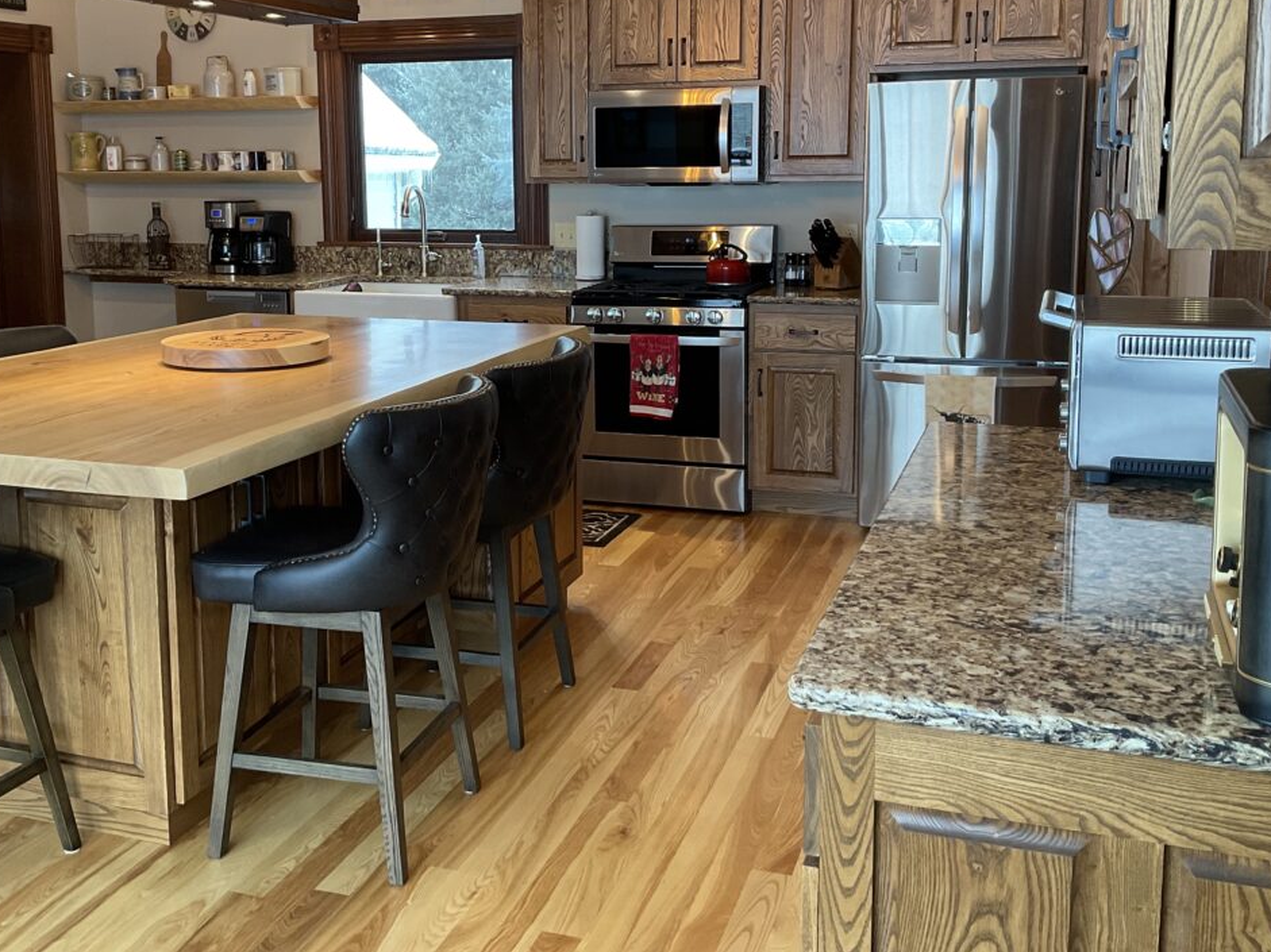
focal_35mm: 37
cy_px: 351
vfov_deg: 38.4
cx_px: 555
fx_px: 1358
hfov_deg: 50.0
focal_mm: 3
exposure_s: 1/60
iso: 64
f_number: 1.8
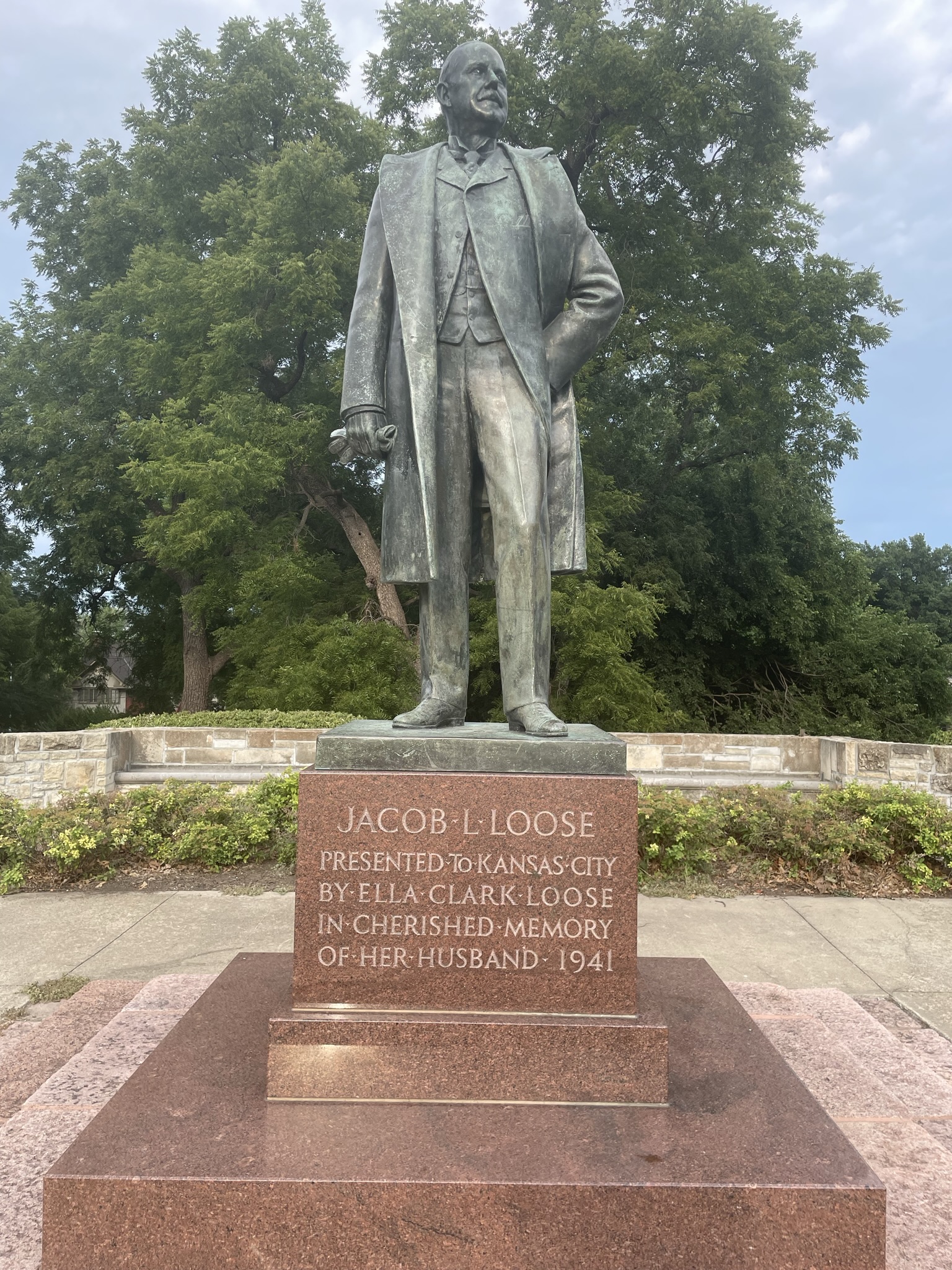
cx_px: 476
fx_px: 953
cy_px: 635
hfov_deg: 53.1
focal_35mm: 26
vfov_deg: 67.3
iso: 32
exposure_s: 1/796
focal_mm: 4.2
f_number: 1.6
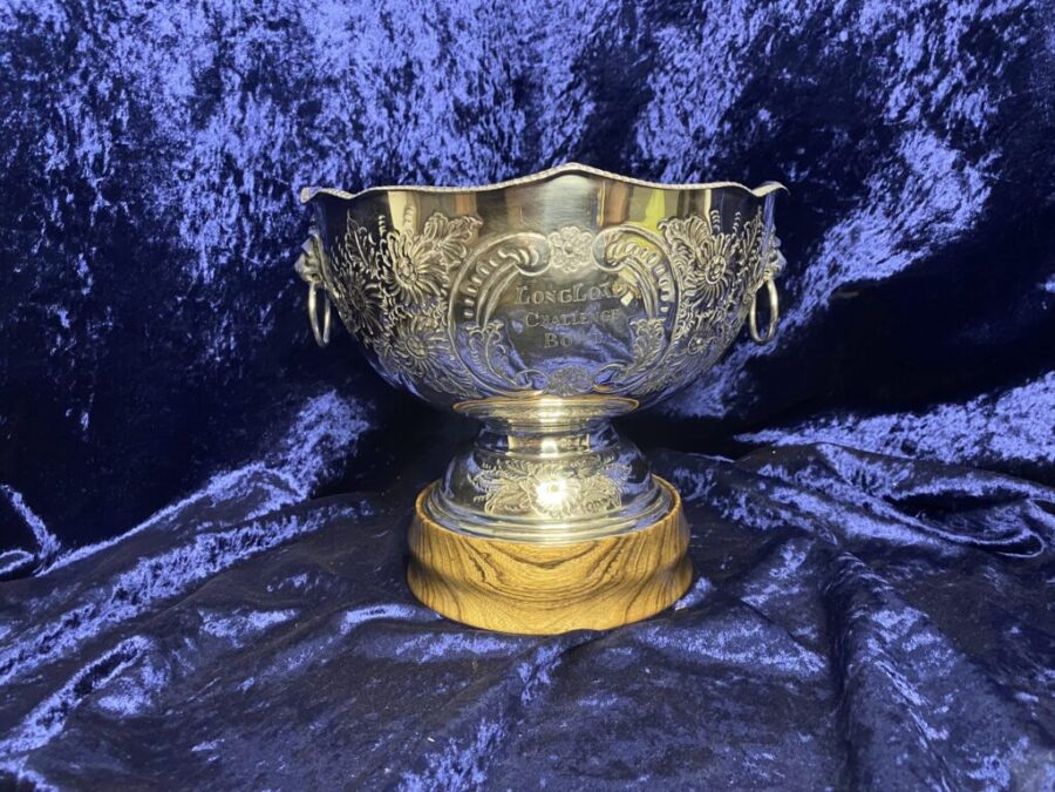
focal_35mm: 26
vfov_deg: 53.1
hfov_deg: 67.3
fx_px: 792
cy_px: 396
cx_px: 528
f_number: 1.8
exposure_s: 1/25
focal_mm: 4.25
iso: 500
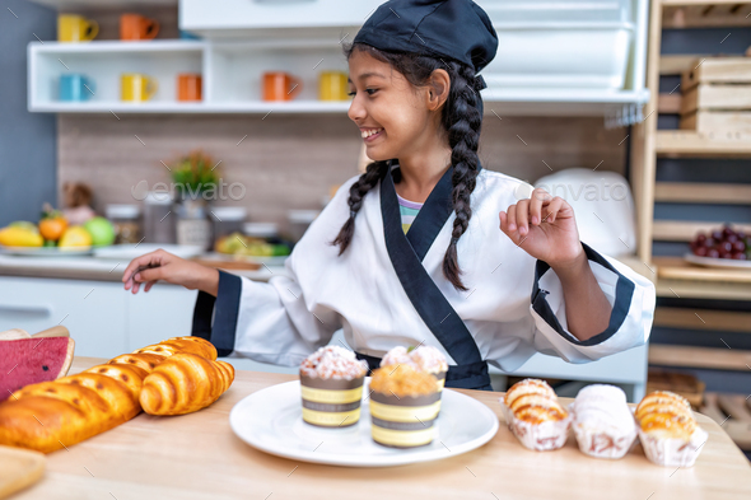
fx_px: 730
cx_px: 376
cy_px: 250
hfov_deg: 54.4
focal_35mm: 35
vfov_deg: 37.8
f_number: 1.4
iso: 320
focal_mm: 35
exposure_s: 1/640
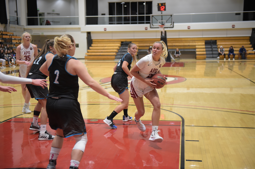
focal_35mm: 52
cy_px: 84
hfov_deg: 38.2
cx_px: 128
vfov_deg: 25.9
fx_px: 368
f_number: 2.8
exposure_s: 1/1000
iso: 5000
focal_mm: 52
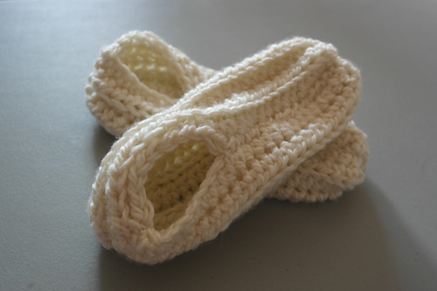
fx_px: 437
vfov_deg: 36.8
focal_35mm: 36
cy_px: 146
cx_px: 218
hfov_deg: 53.1
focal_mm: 24
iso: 400
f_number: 4
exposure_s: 1/60
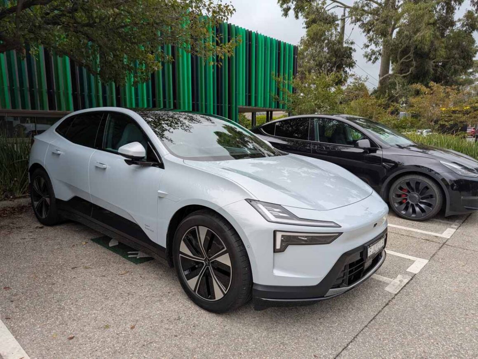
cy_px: 180
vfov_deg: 56.8
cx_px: 239
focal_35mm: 24
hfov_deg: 71.6
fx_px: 331
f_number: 1.85
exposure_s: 1/609
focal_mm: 6.81
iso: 47
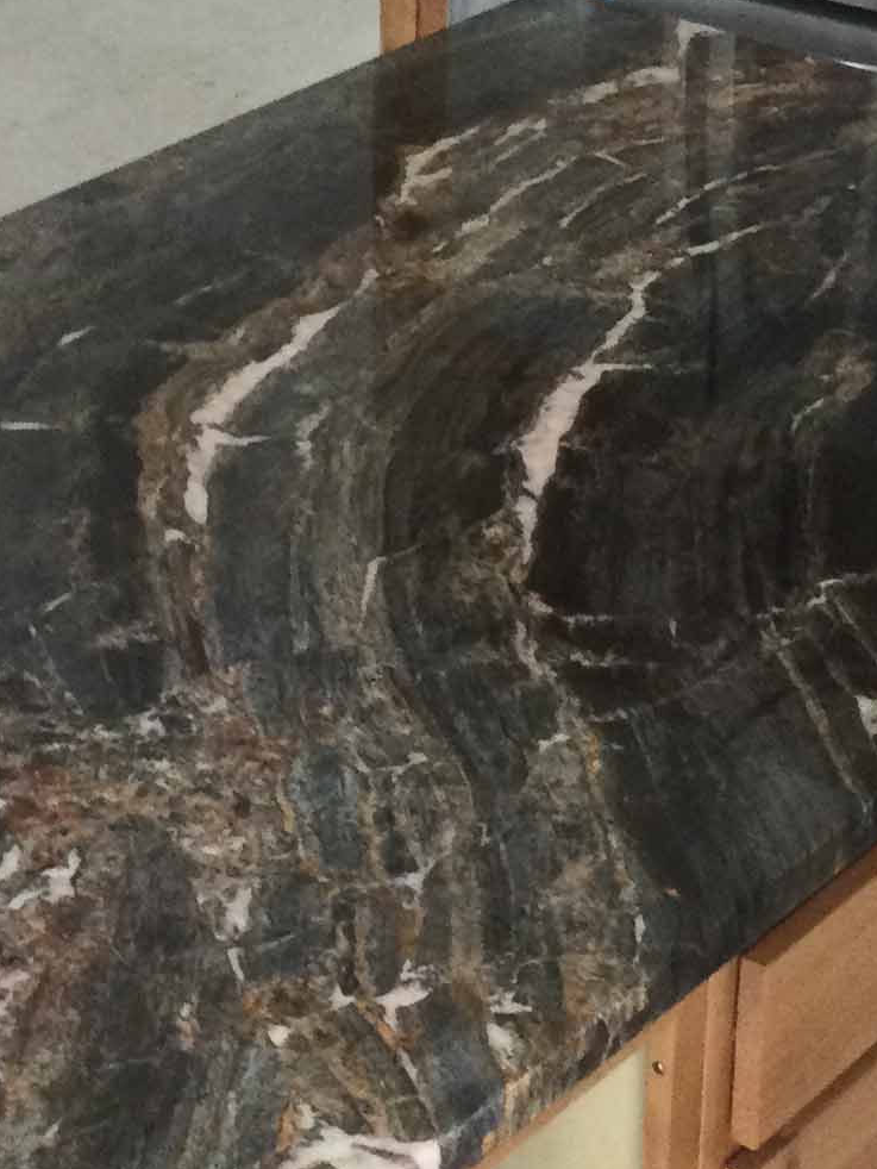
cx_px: 405
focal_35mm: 103
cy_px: 431
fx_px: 3478
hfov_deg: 14.4
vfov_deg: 19.0
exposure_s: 1/30
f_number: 2.4
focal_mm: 3.3
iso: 100
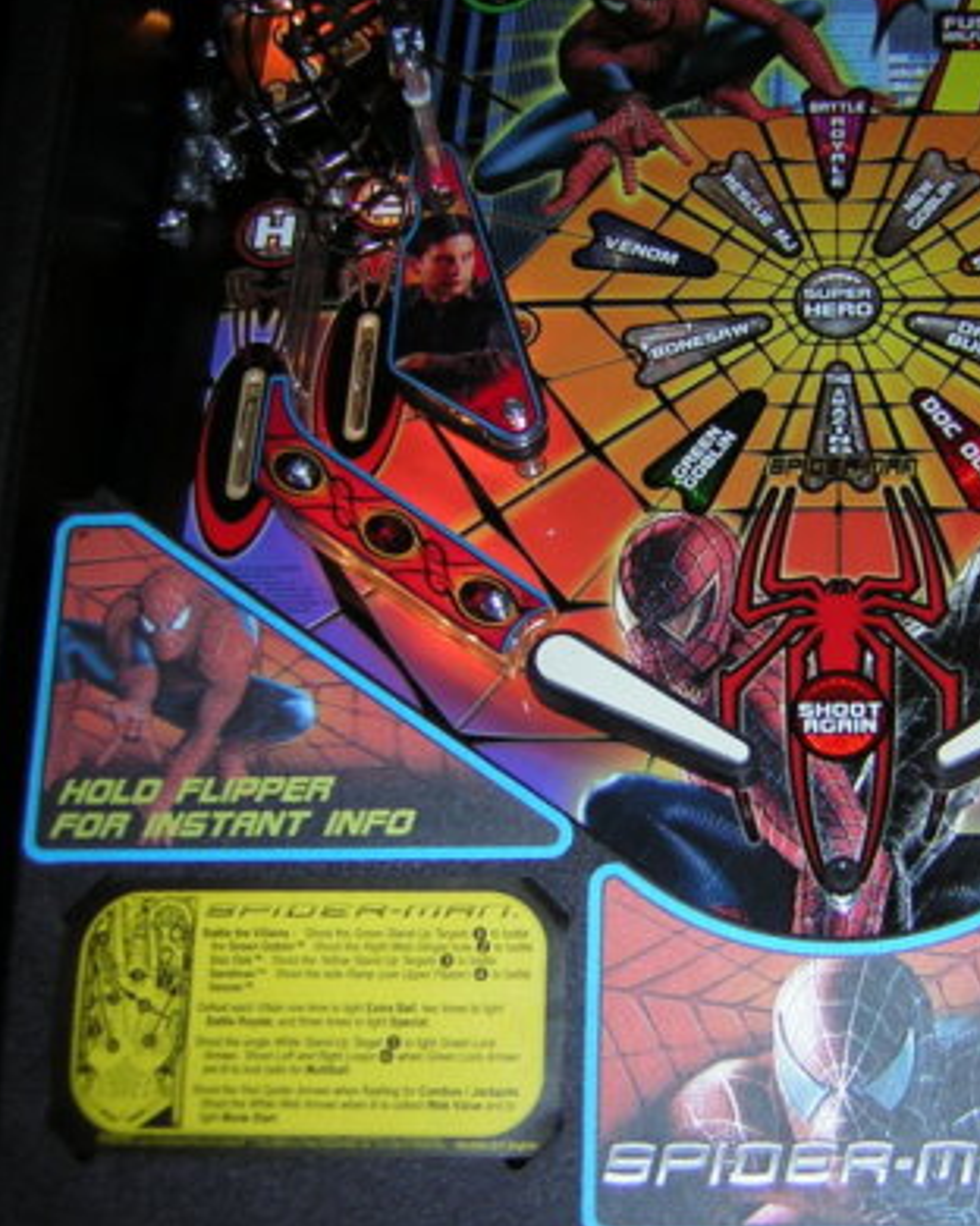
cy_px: 604
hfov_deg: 30.4
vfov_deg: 38.8
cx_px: 831
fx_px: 1740
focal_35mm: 48
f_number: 2.6
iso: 50
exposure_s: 1/60.1
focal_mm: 4.7
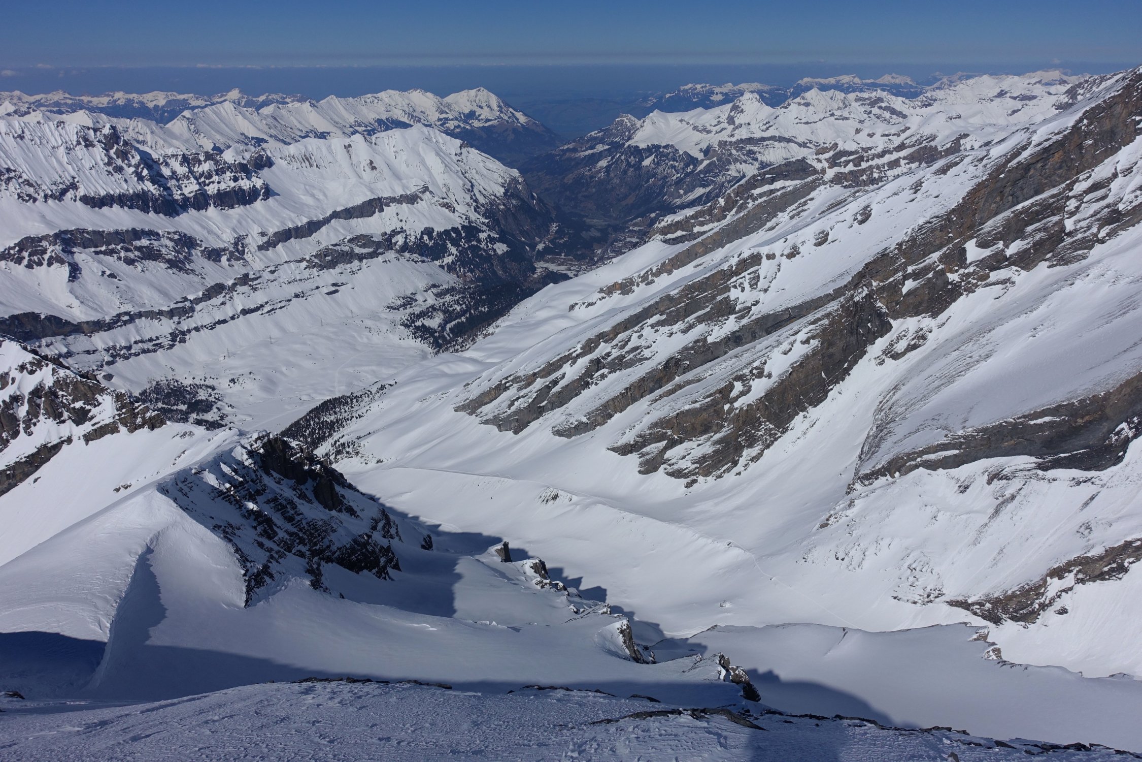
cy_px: 381
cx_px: 571
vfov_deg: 53.1
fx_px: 761
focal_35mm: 24
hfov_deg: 73.7
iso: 125
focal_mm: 8.8
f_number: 4
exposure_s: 1/800
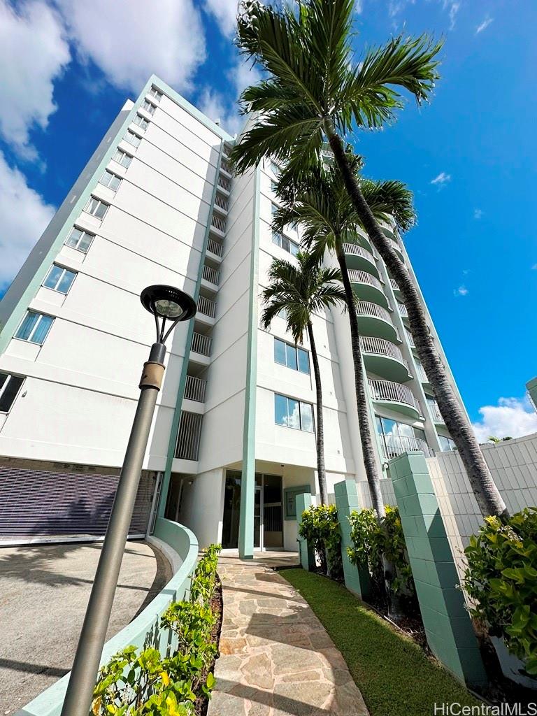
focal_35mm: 14
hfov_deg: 85.7
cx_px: 268
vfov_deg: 102.1
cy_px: 358
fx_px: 290
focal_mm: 2.22
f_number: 2.2
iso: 50
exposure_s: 1/5556
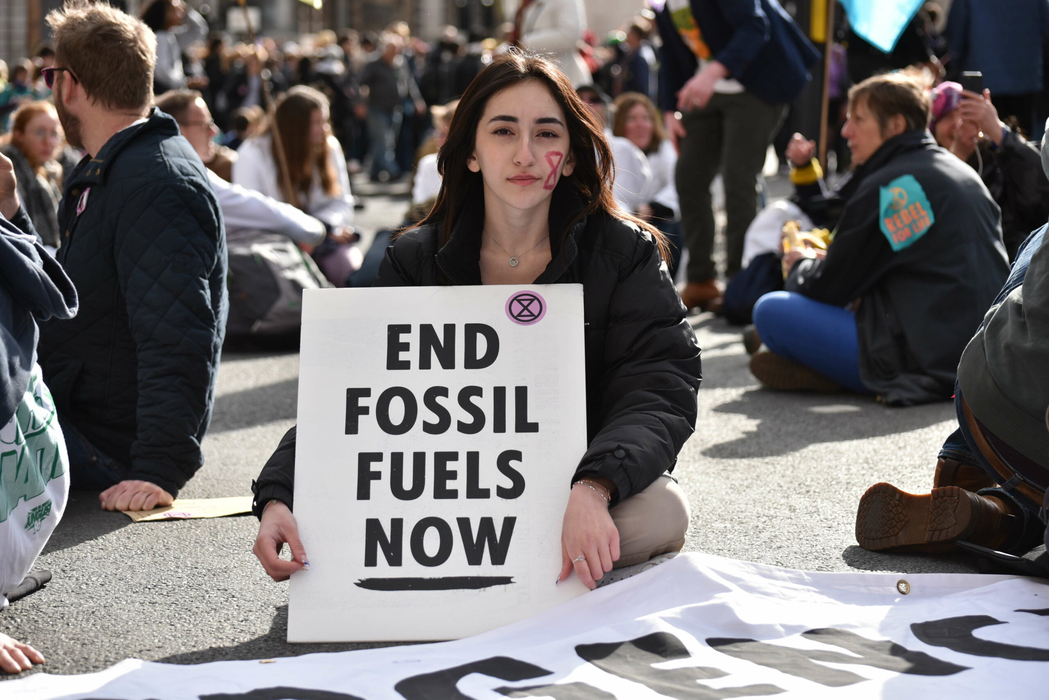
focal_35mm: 90
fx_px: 2623
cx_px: 524
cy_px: 350
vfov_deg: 15.2
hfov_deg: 22.6
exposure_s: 1/1600
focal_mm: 90
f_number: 5.6
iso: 180
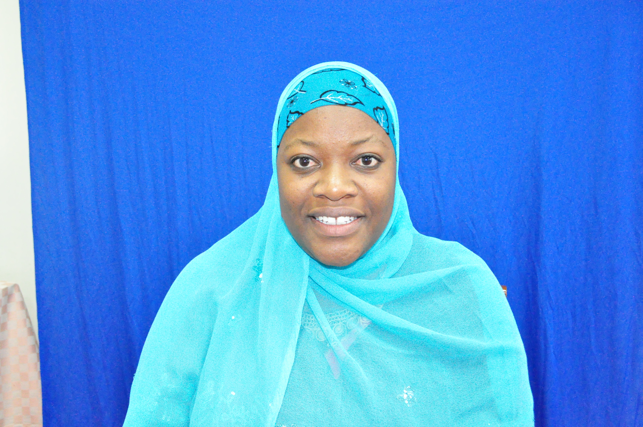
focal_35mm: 33
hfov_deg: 57.3
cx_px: 322
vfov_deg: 39.9
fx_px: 589
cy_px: 214
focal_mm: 22
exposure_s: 1/60
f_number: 5.6
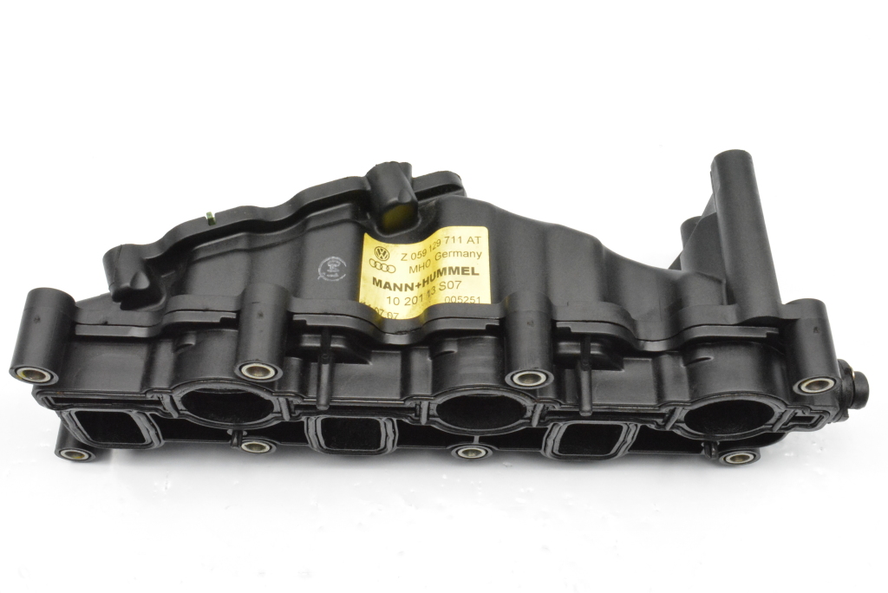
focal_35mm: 40
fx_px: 1000
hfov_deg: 47.9
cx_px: 444
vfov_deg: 33.1
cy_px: 296
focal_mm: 27
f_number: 25
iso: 6400
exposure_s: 1/160
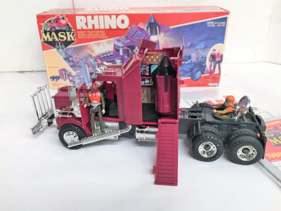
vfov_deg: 48.2
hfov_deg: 61.7
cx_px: 140
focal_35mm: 29
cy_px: 106
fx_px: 235
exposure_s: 1/33
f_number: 2.2
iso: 250
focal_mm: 4.15
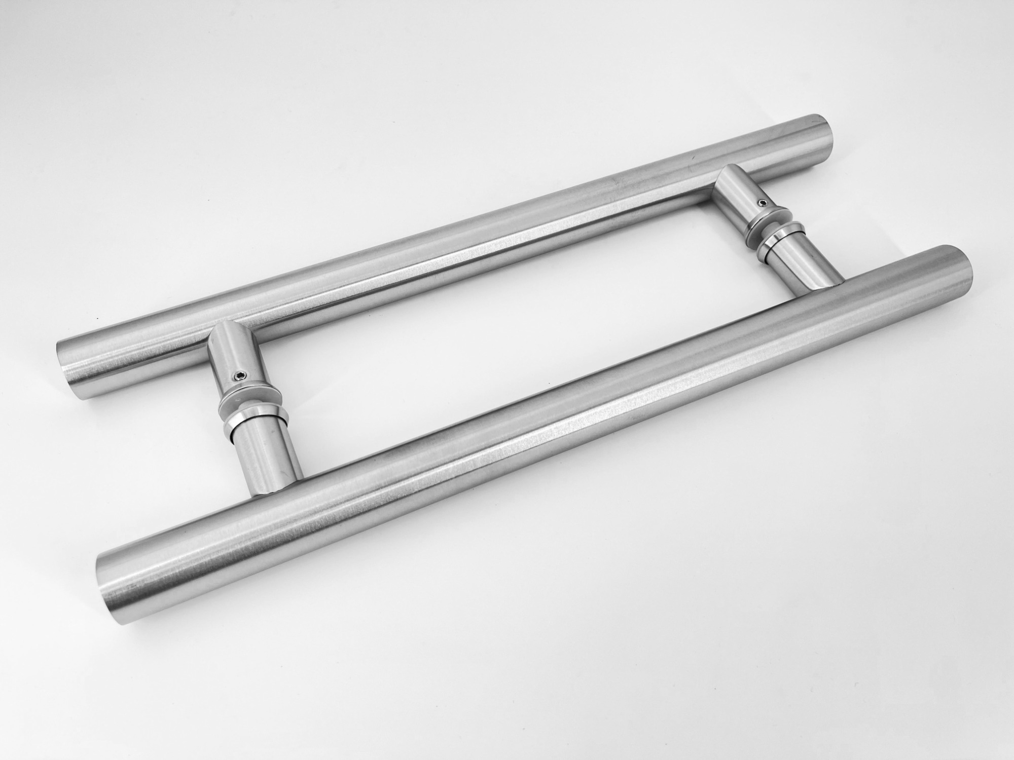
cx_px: 507
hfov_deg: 67.3
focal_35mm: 26
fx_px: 762
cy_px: 380
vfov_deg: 53.1
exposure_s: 1/141
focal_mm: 5.1
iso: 32
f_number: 1.6
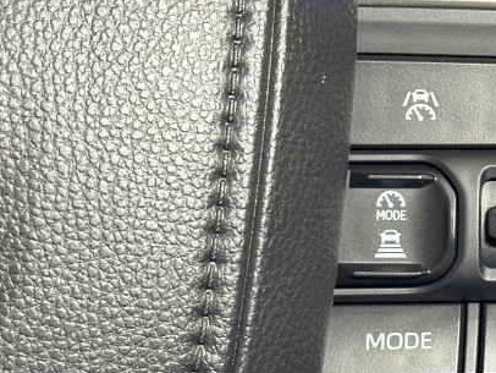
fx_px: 1735
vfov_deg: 12.3
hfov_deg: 15.9
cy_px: 141
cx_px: 519
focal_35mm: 121
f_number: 1.78
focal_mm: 6.86
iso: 320
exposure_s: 1/40
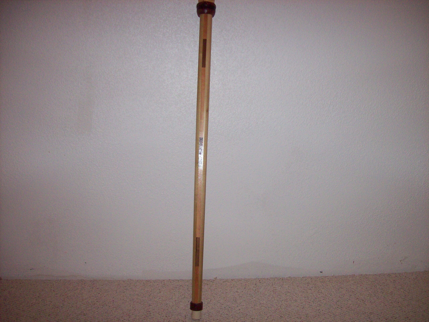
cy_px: 161
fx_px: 446
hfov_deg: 51.4
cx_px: 214
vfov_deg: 39.6
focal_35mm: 36
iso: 140
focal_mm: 6
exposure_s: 1/64
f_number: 2.7
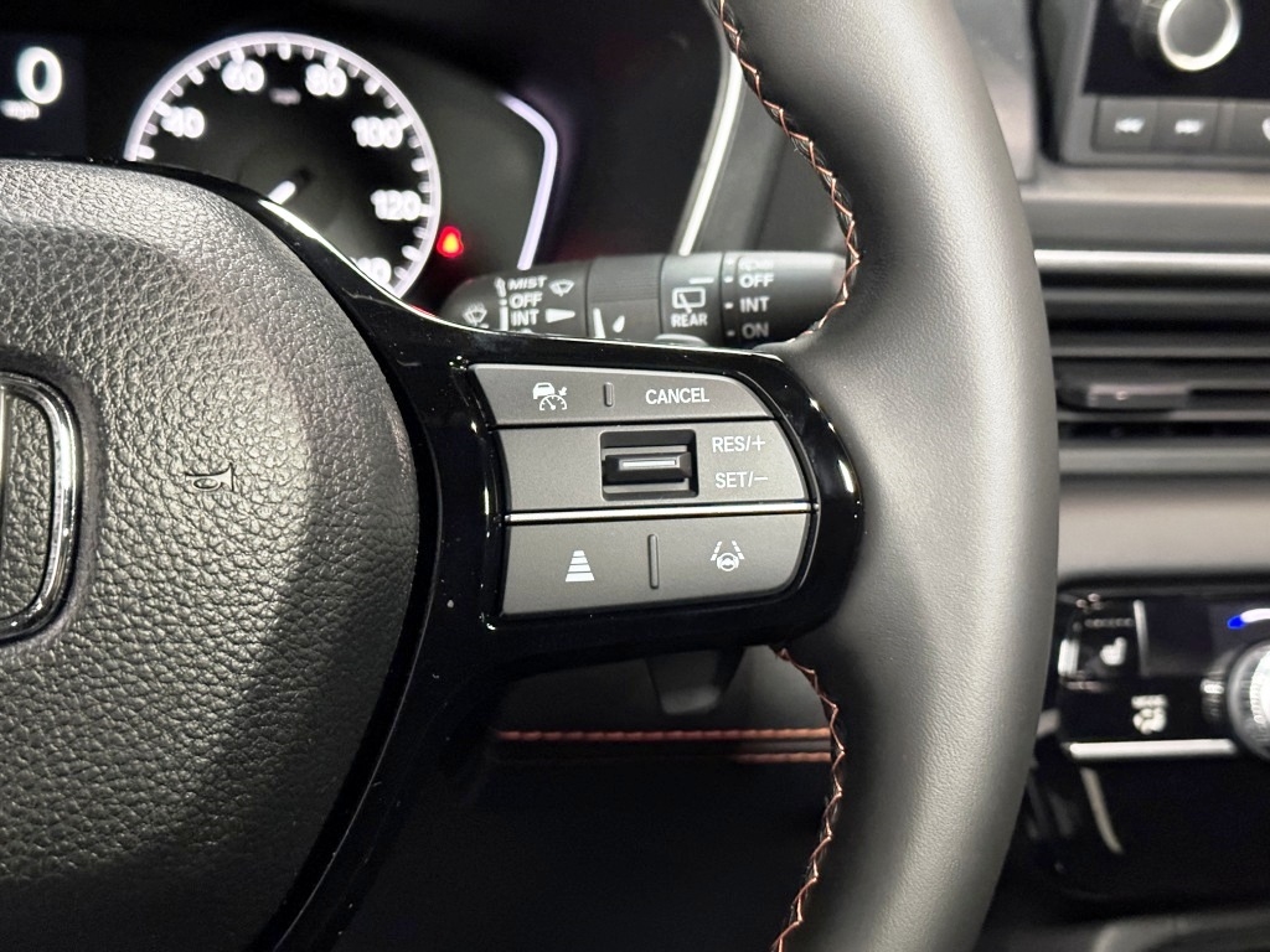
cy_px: 476
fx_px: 1761
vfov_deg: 30.3
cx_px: 635
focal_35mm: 48
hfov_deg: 39.7
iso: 640
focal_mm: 6.86
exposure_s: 1/30
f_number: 1.78
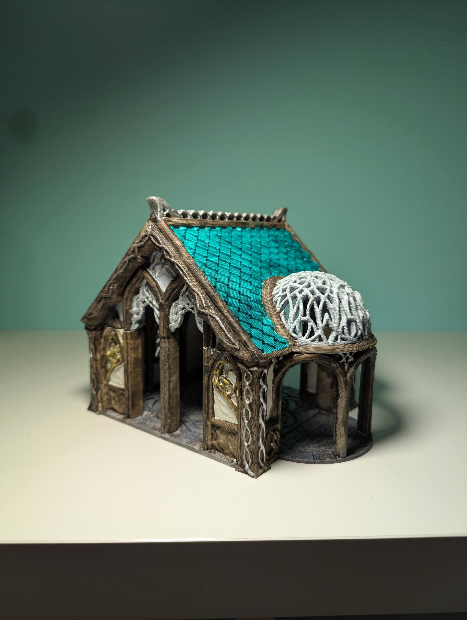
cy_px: 310
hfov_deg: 56.9
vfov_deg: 71.5
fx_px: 431
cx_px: 234
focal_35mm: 24
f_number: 1.85
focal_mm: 6.81
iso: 45
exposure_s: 1/75.9
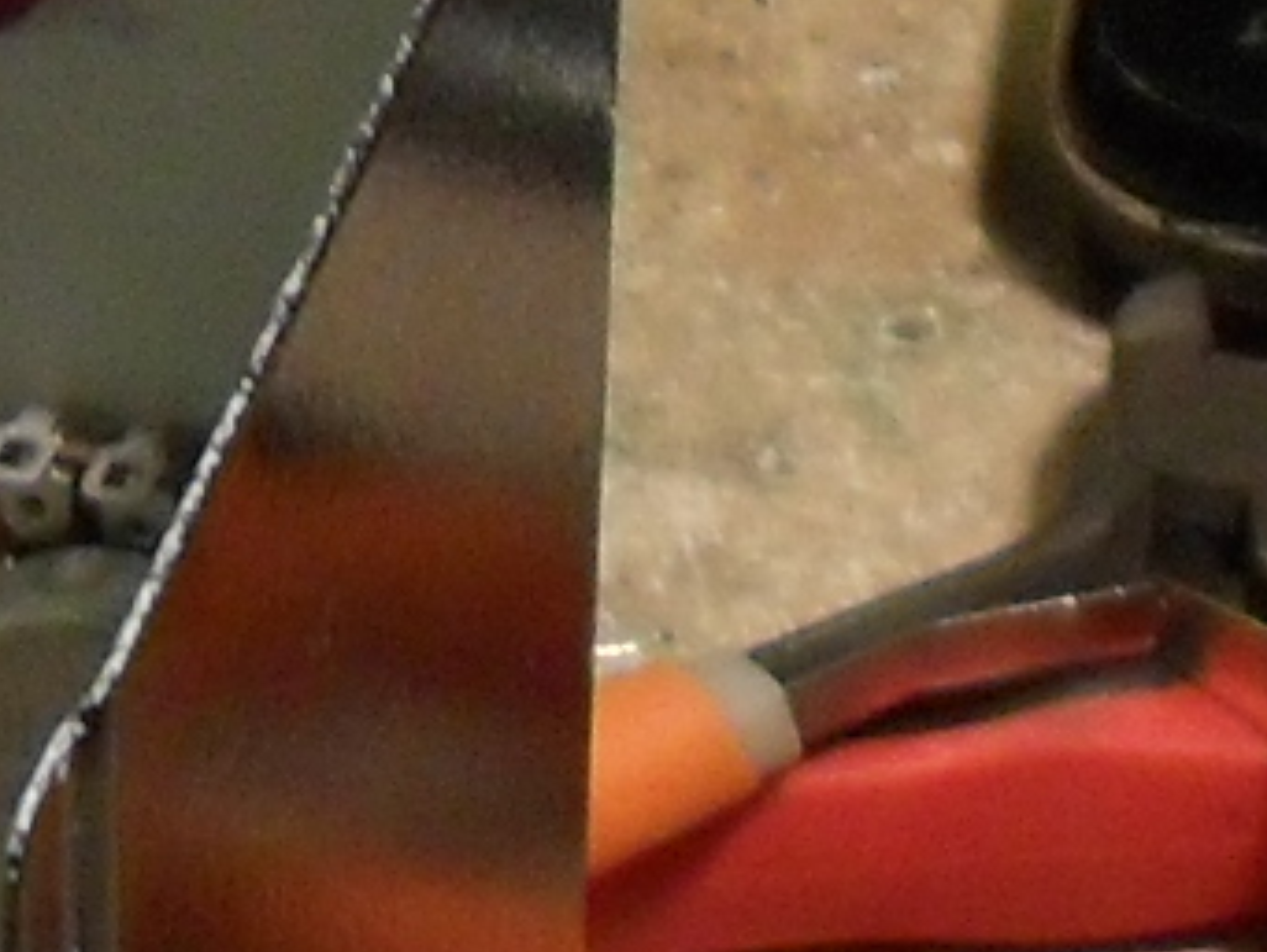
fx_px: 9706
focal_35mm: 265
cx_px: -78
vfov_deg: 5.2
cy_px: 3182
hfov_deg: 7.4
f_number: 2.8
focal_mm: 6.2
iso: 200
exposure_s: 1/30
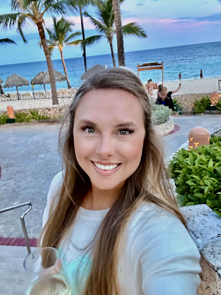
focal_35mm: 31
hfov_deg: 45.4
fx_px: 264
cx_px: 114
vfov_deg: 58.3
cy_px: 143
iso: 400
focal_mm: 2.69
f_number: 1.9
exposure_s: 1/30
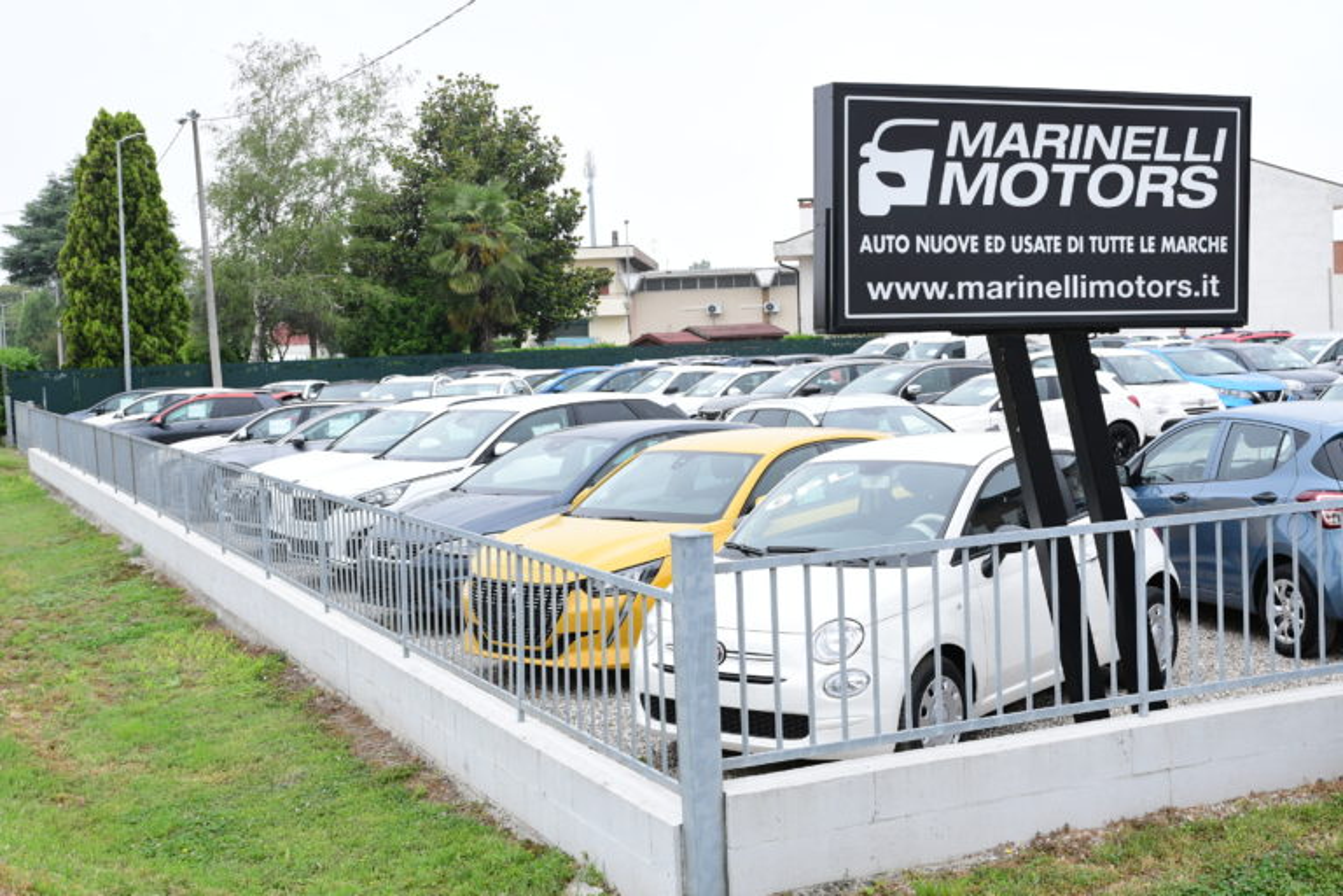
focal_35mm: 43
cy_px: 448
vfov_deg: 31.2
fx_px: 1604
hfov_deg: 45.4
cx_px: 672
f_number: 10
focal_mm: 29
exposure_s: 1/640
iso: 1600
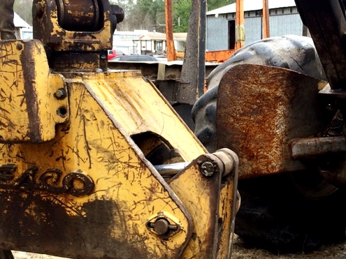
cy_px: 133
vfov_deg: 24.4
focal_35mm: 60
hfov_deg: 31.4
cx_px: 272
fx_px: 600
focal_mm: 4.15
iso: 32
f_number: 2.2
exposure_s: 1/236
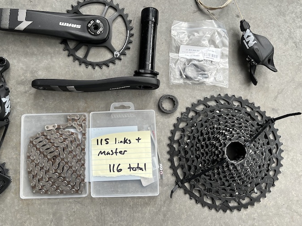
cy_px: 99
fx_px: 270
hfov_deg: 58.1
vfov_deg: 45.3
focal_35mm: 31
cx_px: 129
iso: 100
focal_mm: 5.7
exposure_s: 1/121
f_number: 1.5
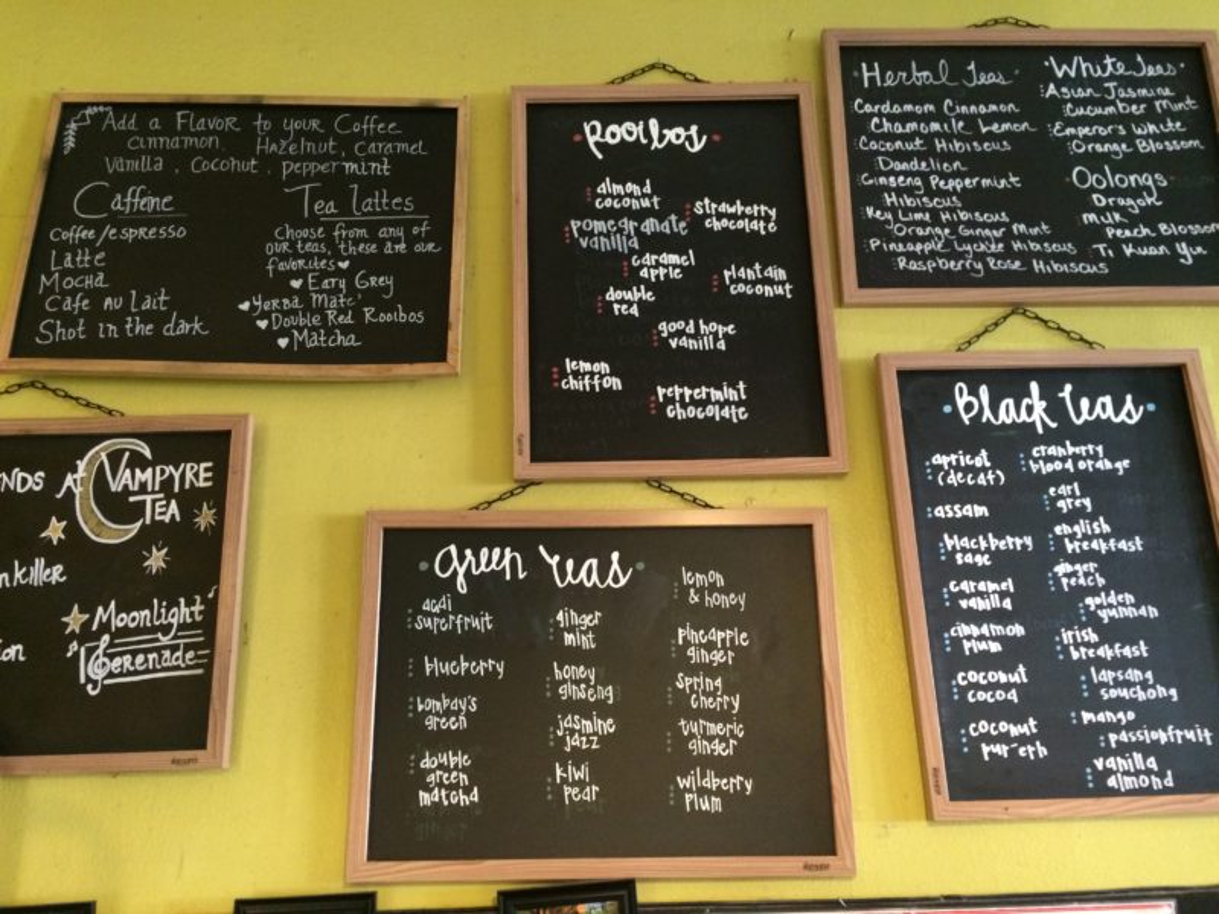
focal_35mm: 29
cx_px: 610
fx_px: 1021
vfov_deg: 48.2
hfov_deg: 61.7
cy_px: 457
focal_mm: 4.15
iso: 320
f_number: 2.2
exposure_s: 1/15
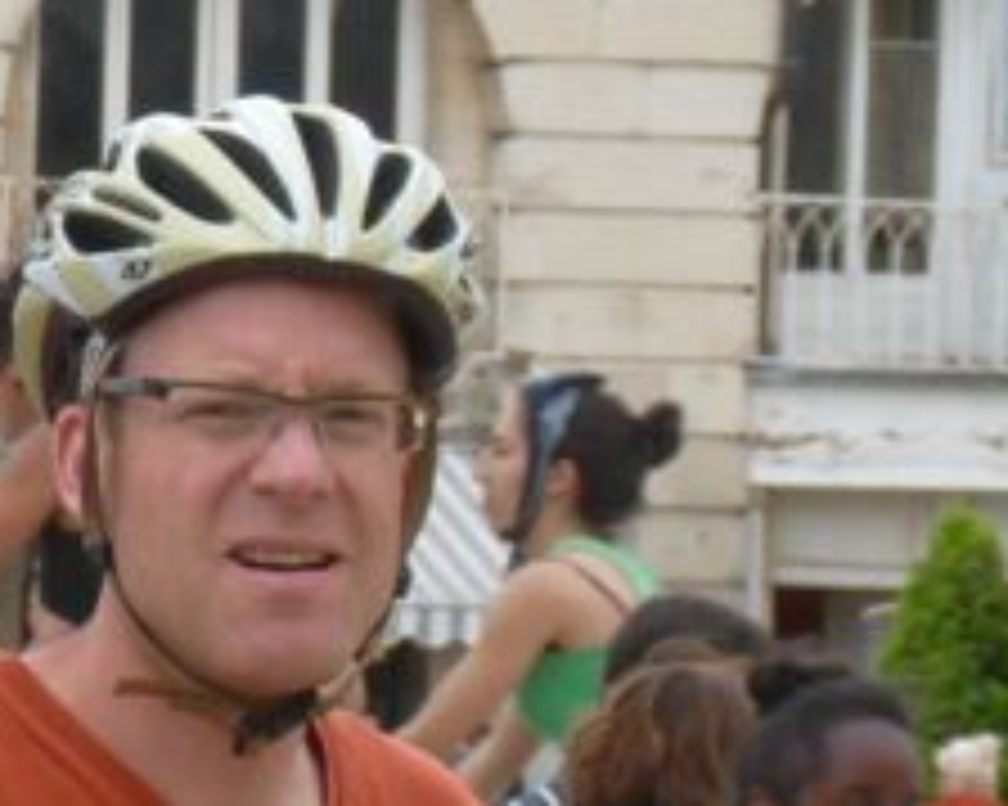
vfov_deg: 3.2
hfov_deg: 3.9
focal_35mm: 485
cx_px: -1688
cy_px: 856
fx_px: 14463
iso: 100
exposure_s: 1/160
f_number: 4
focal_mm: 15.5
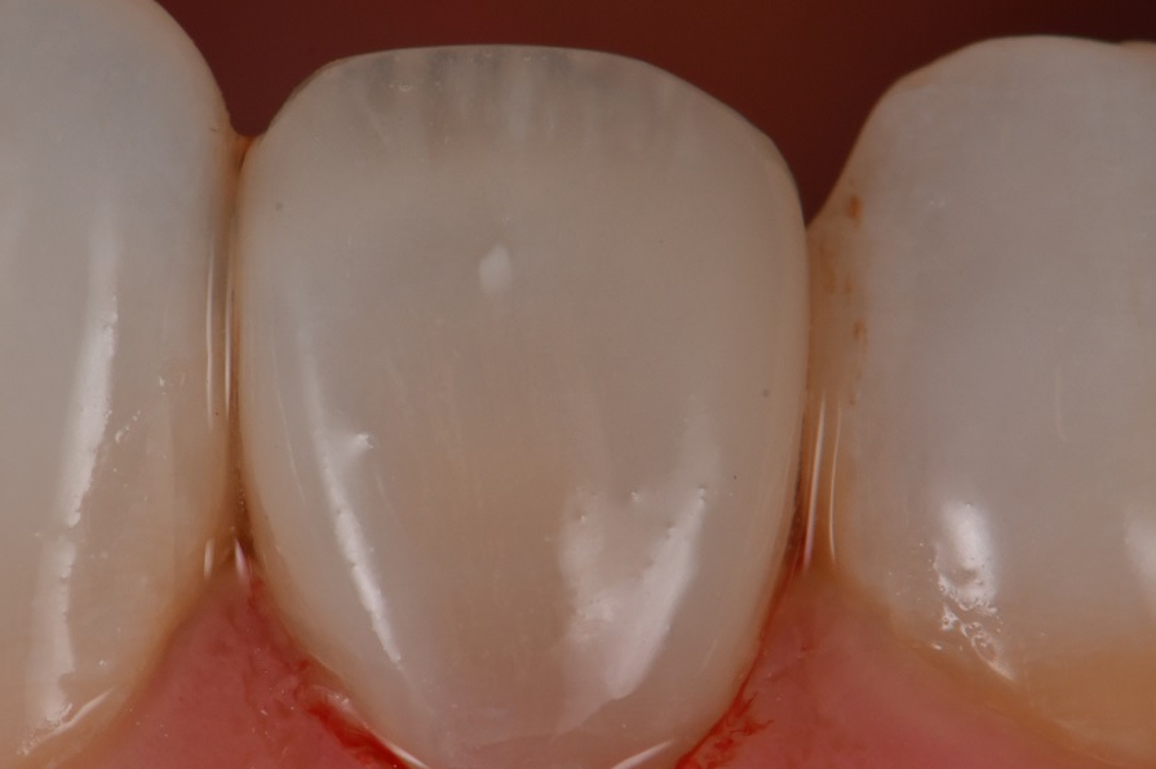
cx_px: 559
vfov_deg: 5.4
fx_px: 8118
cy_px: 485
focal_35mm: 253
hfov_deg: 8.1
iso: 200
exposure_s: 1/160
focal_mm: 105
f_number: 32
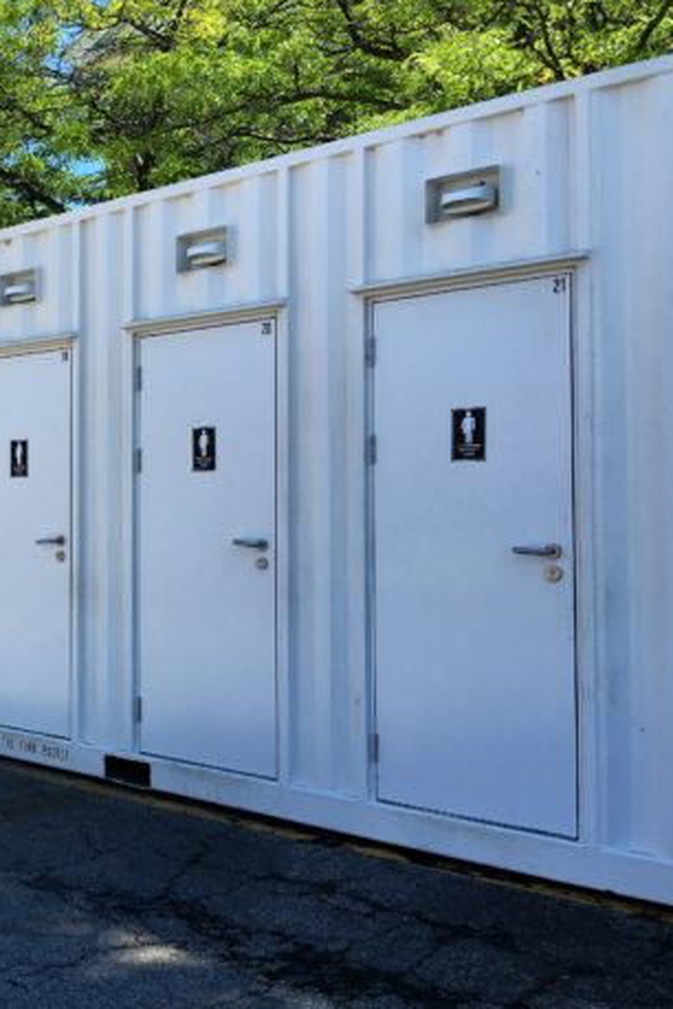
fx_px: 1150
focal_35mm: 41
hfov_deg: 30.9
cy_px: 510
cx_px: 46
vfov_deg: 47.4
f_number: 2.2
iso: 25
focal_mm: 4.15
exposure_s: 1/884
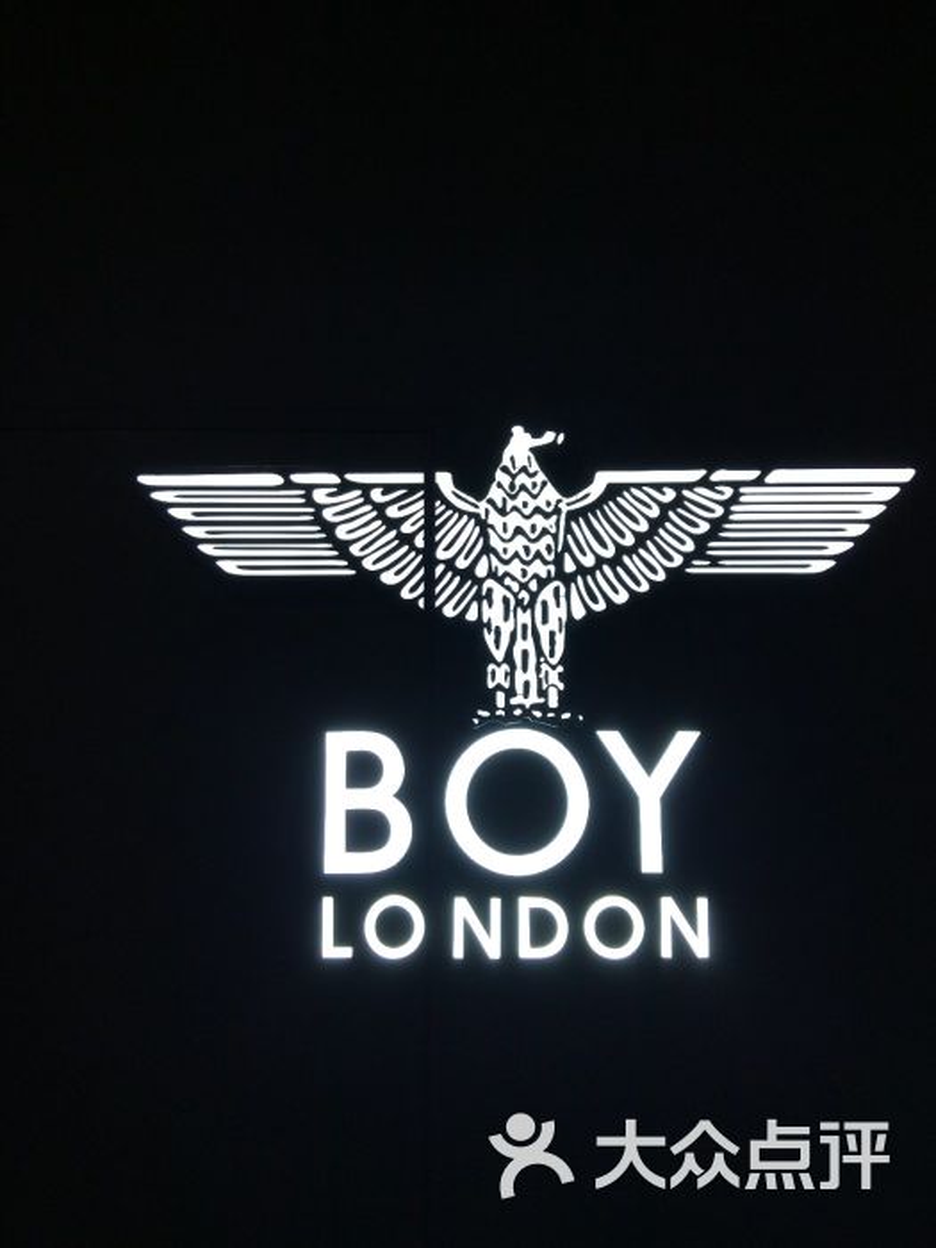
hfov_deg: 49.7
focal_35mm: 28
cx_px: 468
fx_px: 1009
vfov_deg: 63.4
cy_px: 624
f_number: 2
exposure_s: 1/50
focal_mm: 4.26
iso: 108
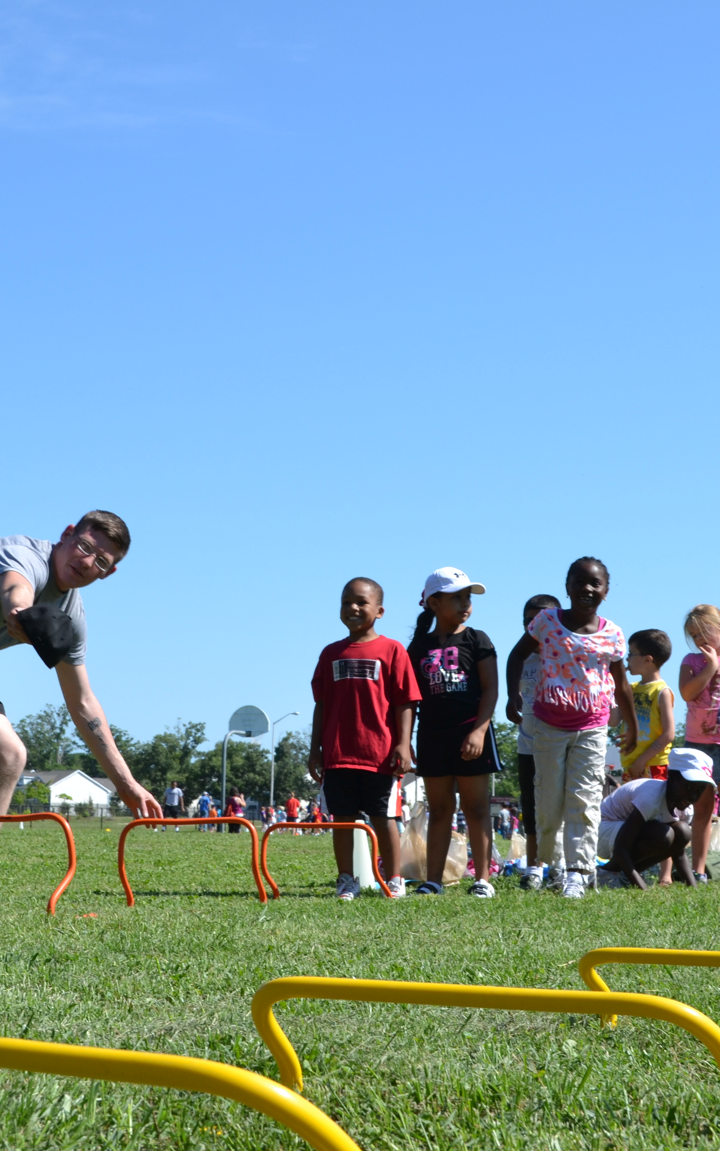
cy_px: 575
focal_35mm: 74
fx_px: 2323
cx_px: 289
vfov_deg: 27.8
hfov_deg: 17.6
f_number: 10
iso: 200
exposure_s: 1/250
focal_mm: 32
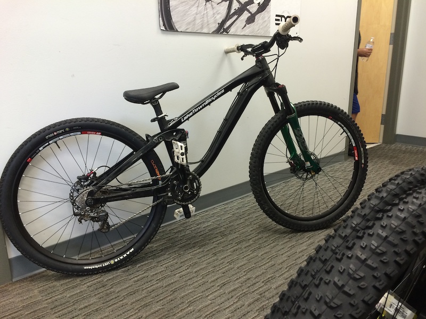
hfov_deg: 61.7
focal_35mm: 29
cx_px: 213
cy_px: 160
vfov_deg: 48.2
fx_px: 357
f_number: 2.2
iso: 125
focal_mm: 4.15
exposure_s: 1/30
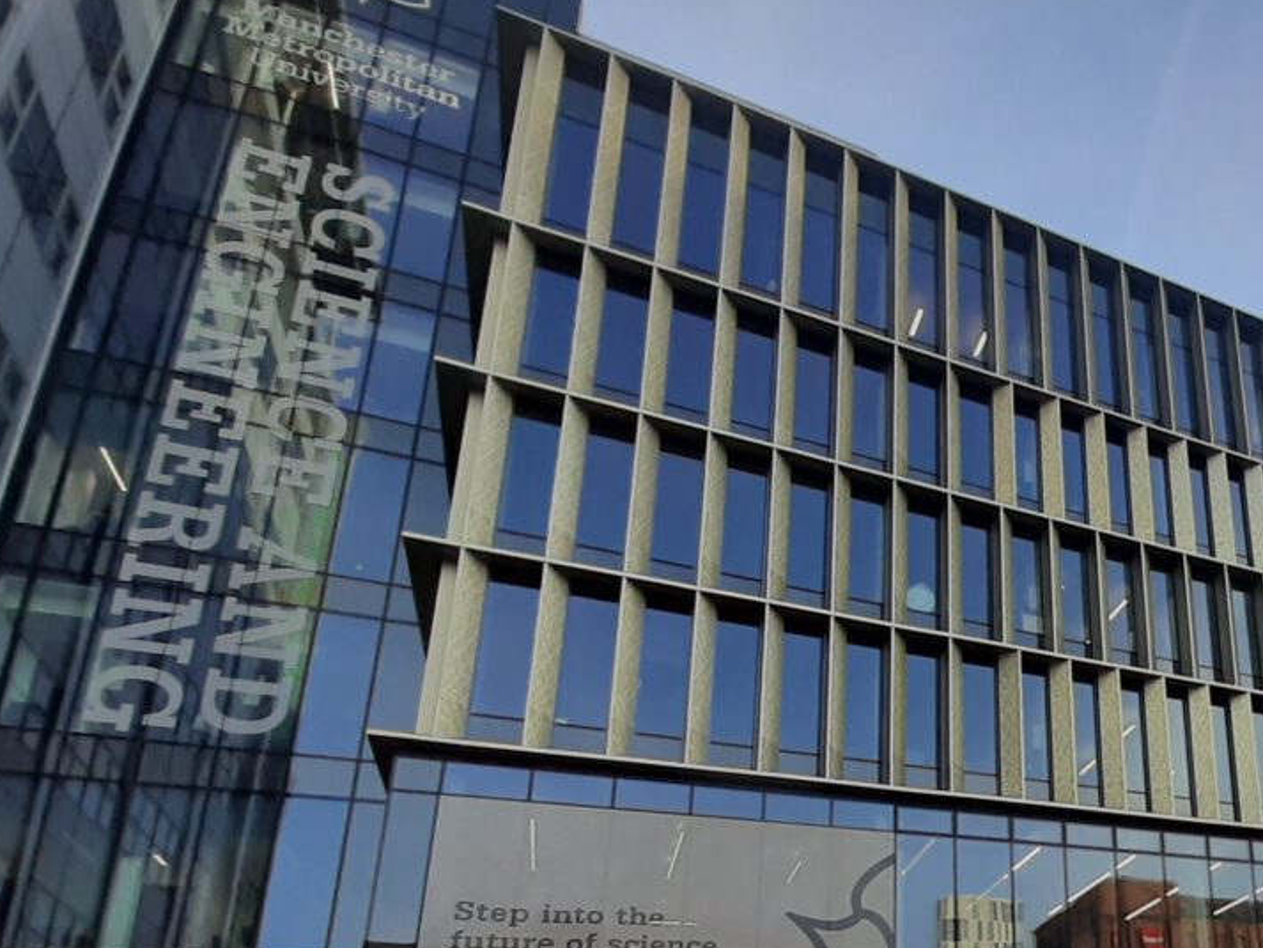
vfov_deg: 46.0
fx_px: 1022
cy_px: 815
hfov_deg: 52.0
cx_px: 1235
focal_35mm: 28
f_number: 2.2
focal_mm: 1.42
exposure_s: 1/318
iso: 40
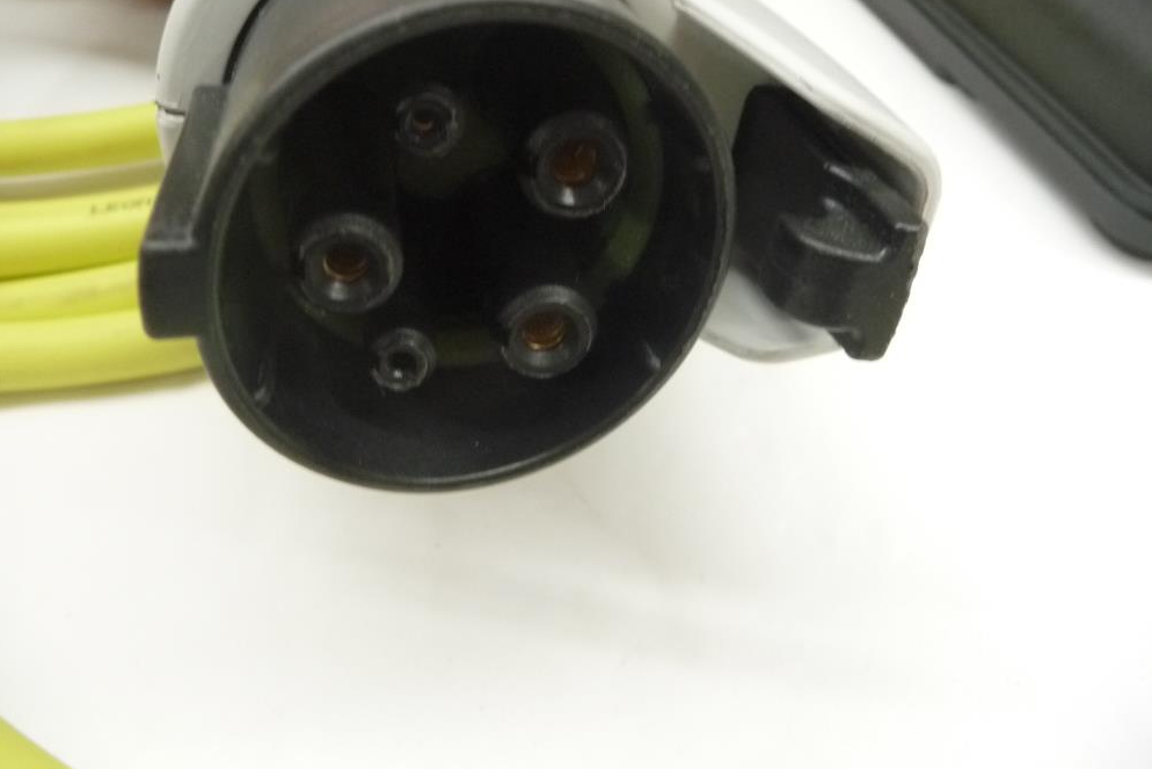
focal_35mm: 30
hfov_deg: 61.9
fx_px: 960
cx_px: 591
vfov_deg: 43.6
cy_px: 342
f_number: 3.3
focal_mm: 4.7
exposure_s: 1/25
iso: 400
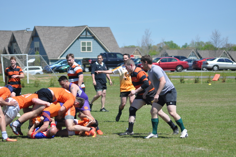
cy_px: 78
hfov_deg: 11.2
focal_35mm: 183
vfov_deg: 7.5
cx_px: 118
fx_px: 1198
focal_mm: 122
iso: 400
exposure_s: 1/1250
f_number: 4.5
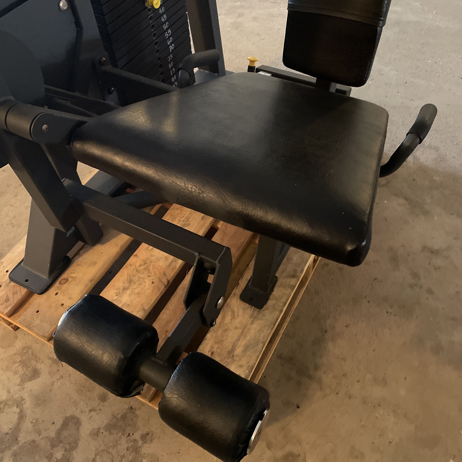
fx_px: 468
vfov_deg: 52.4
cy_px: 201
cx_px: 230
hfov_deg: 52.5
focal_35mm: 31
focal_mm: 4.2
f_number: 1.6
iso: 800
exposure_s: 1/25
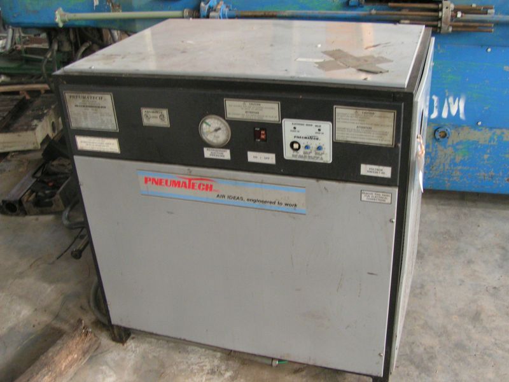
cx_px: 254
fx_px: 559
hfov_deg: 49.0
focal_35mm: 38
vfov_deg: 37.7
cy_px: 191
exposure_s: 1/20
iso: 200
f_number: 3.5
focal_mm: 5.8
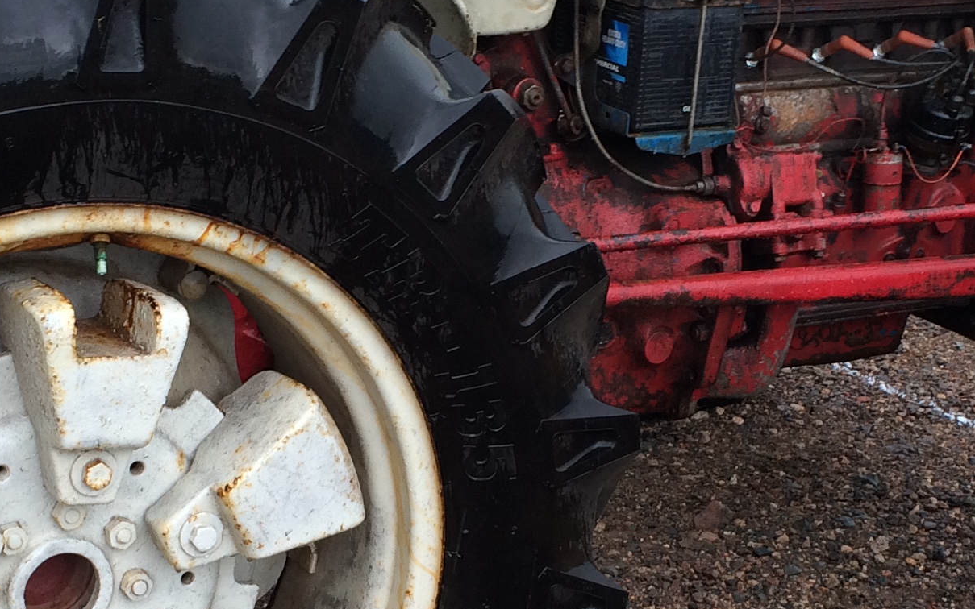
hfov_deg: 24.9
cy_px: 505
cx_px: 441
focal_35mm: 83
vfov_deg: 15.6
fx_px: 2206
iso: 32
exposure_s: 1/148
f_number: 2.2
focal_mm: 4.15
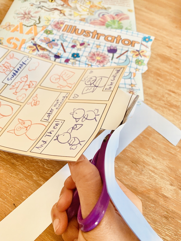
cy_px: 120
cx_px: 90
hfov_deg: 53.1
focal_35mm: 26
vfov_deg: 67.3
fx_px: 181
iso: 100
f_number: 1.8
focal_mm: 4.25
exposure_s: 1/98
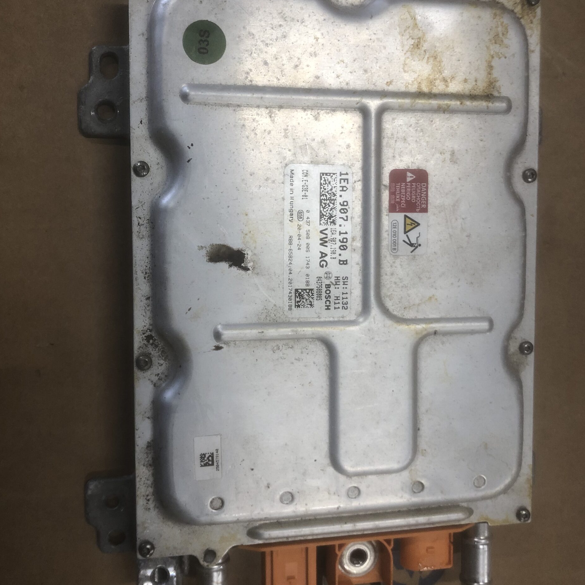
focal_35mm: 34
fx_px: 650
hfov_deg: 48.5
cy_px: 268
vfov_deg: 48.4
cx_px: 293
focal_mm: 4
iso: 40
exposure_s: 1/25
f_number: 1.8
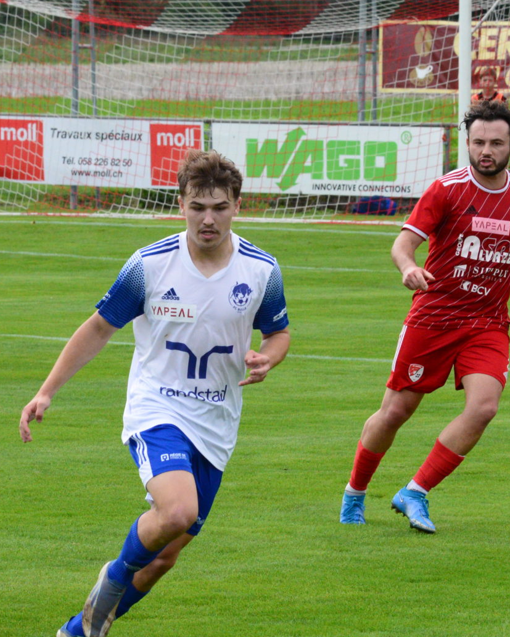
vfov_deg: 6.2
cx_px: 208
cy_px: 397
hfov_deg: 4.9
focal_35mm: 314
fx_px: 5922
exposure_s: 1/1250
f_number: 13
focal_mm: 135
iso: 3200
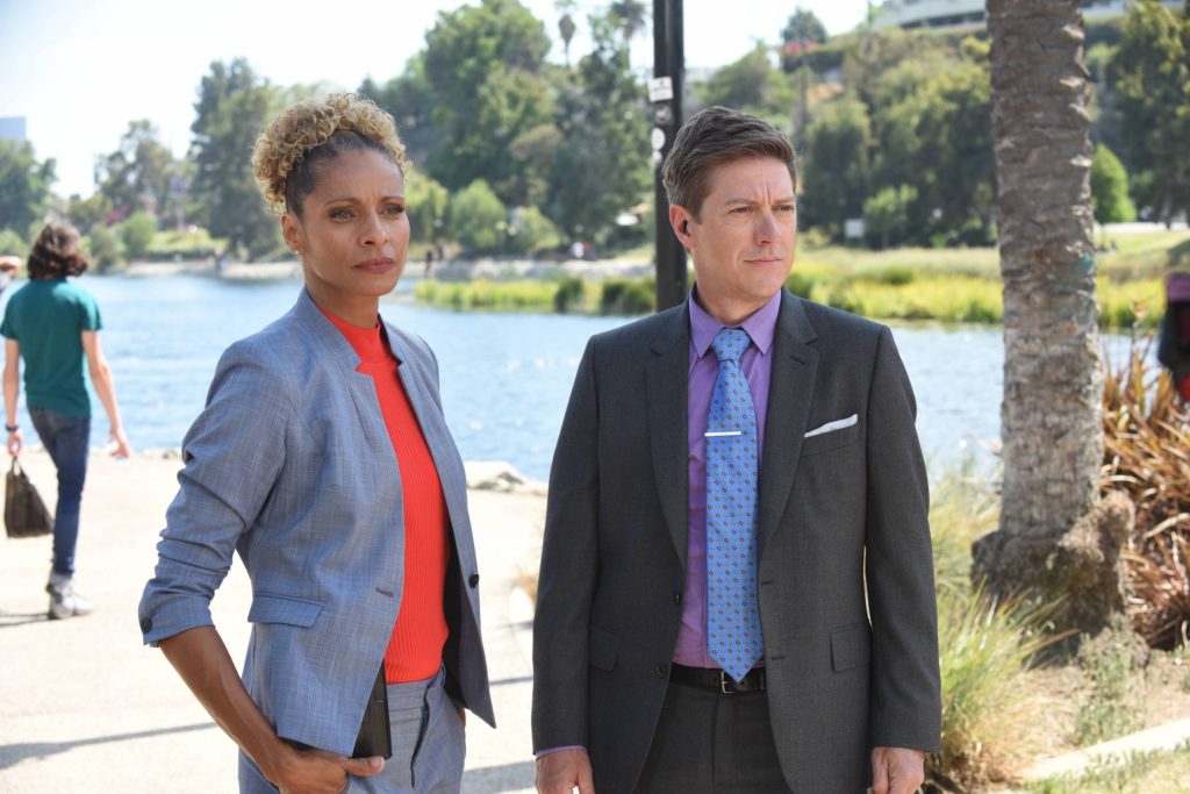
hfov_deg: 28.8
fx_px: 2314
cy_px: 397
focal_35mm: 70
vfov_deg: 19.5
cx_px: 595
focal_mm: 70
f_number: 7.1
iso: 250
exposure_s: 1/250
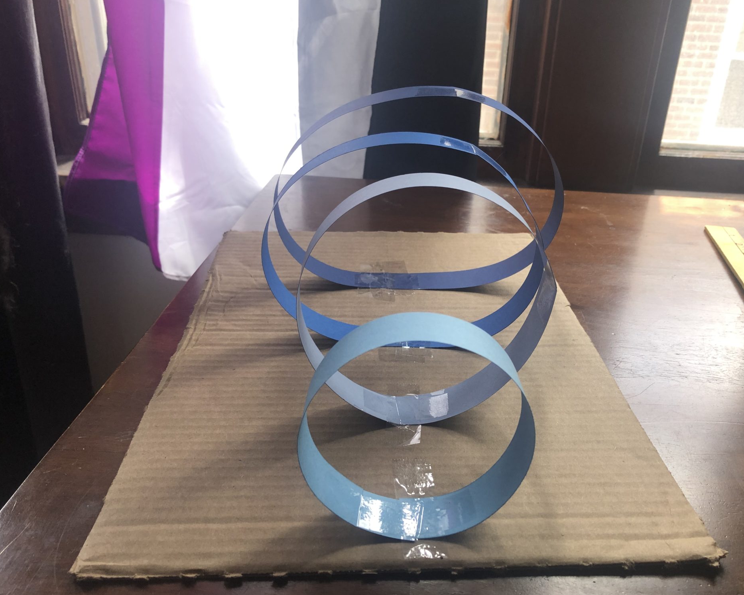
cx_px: 405
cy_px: 304
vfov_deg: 48.5
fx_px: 661
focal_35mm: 30
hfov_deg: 58.7
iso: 25
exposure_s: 1/40
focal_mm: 3.99
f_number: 1.8
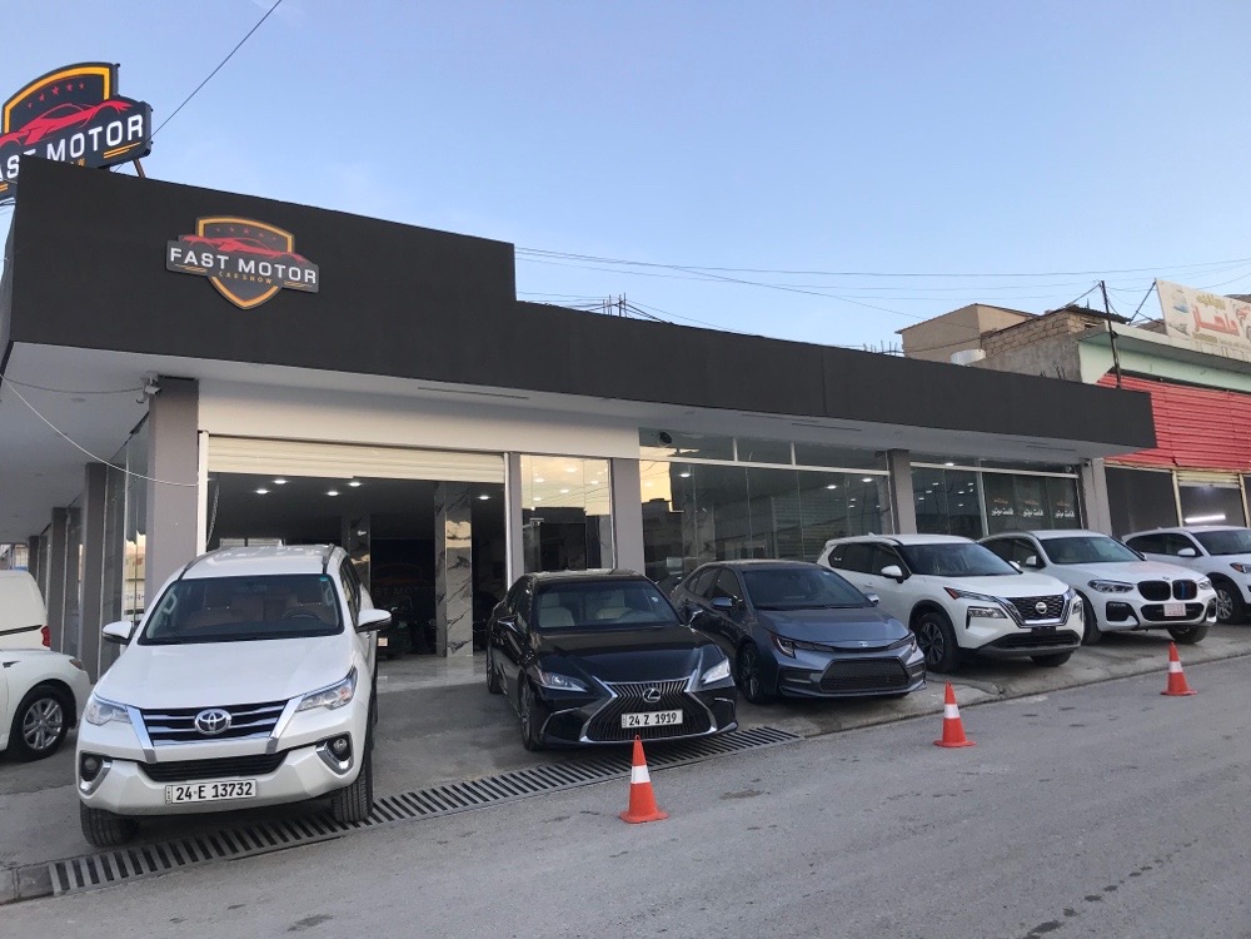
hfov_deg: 63.4
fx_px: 1012
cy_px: 470
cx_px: 626
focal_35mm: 28
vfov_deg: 49.7
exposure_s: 1/429
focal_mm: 3.99
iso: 20
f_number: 1.8
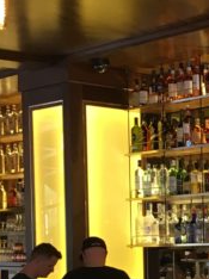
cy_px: 303
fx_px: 1024
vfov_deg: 15.2
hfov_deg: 10.4
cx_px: 455
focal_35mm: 127
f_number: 2.2
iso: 50
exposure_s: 1/30
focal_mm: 4.15
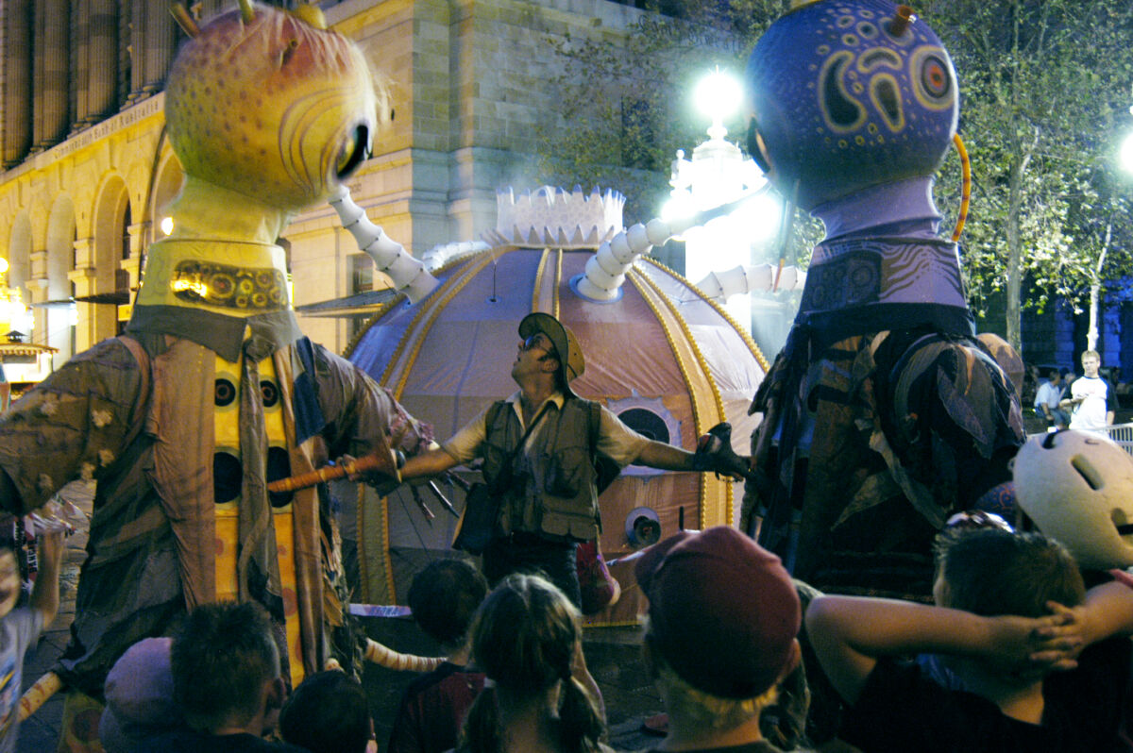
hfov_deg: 53.2
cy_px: 376
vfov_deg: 36.8
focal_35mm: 36
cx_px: 566
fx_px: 1132
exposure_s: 1/10
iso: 800
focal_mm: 24
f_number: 4
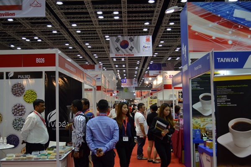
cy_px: 84
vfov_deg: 28.0
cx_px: 126
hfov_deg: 41.1
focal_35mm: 48
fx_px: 334
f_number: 4.8
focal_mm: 32
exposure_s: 1/60
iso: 400
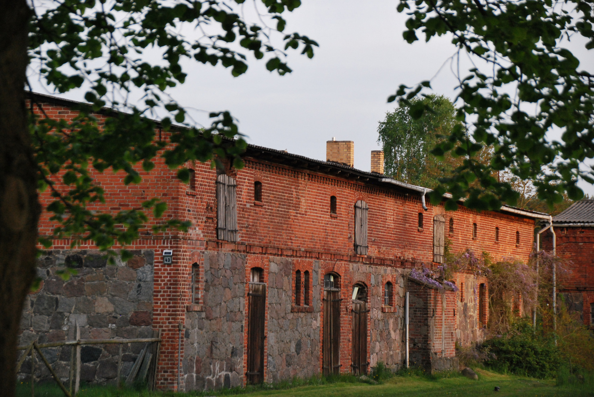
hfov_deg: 15.2
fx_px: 2230
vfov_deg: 10.2
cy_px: 198
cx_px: 297
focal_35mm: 135
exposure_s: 1/160
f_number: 5.3
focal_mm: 90
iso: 800
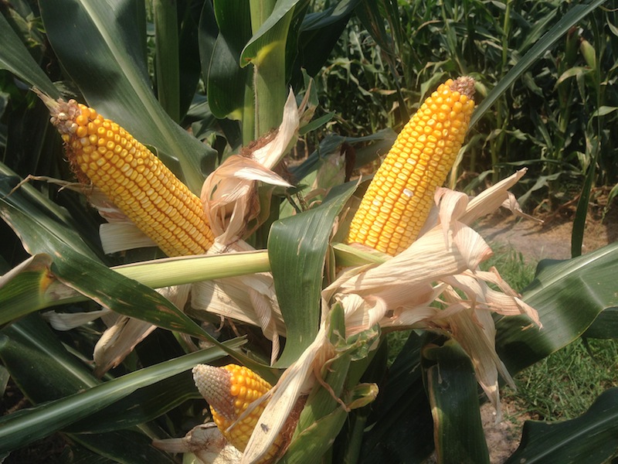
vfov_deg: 42.9
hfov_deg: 55.4
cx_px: 309
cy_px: 232
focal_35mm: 33
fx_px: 589
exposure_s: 1/1355
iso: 50
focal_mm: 4.12
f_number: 2.4
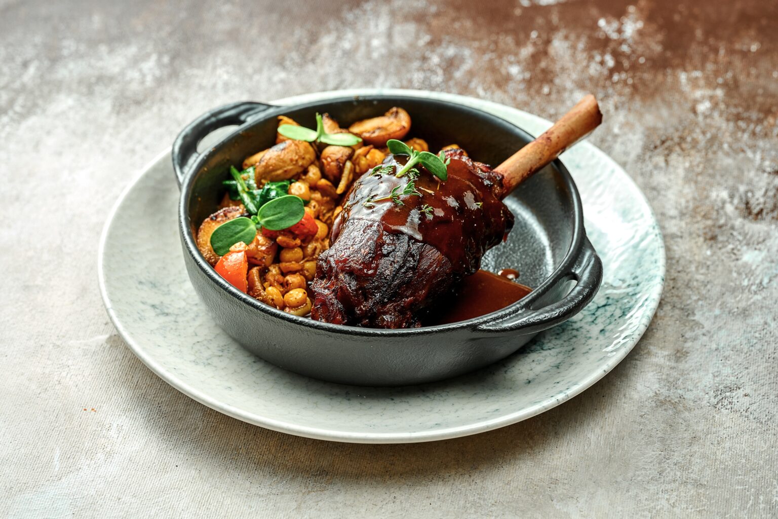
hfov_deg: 19.5
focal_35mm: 105
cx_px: 389
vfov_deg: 13.0
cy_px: 260
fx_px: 2269
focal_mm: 105
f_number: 7.1
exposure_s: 1/100
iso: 160
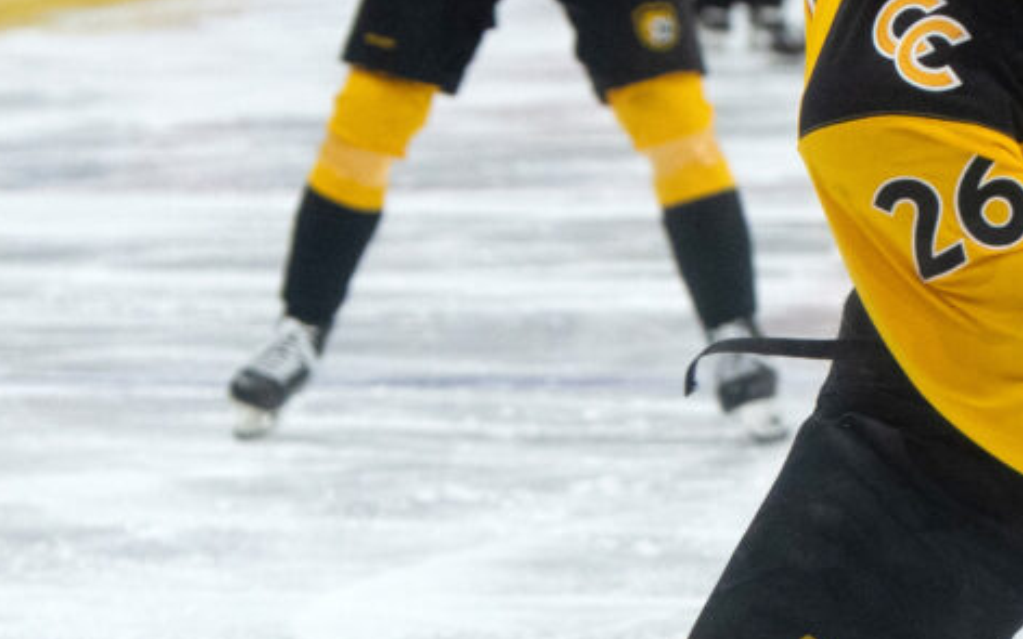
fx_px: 9061
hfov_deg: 6.4
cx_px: 1238
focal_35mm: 325
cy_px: 498
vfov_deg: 4.0
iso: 3200
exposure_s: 1/1000
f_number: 4.5
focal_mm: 98
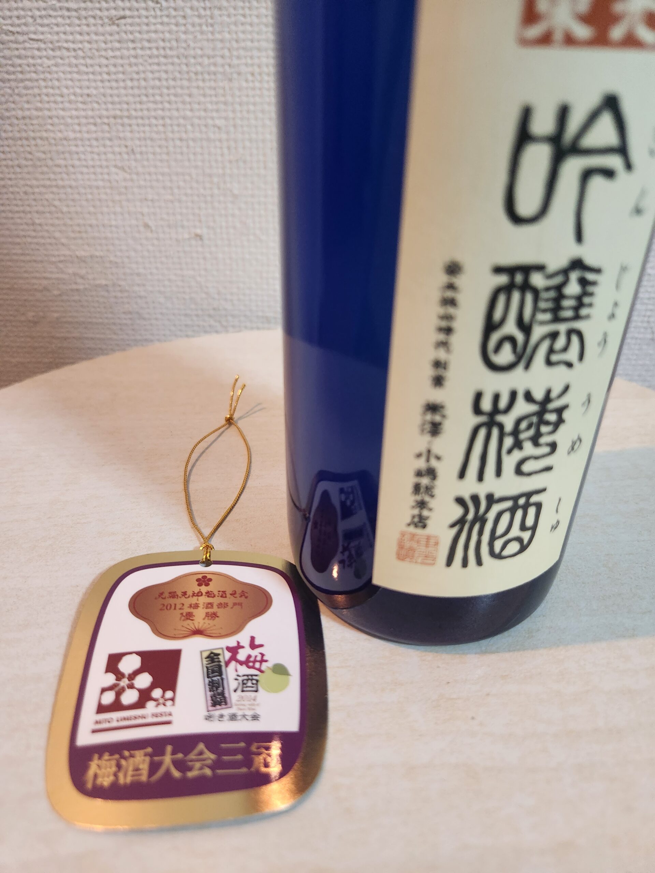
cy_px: 436
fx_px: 580
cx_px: 328
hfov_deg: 58.9
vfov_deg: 73.9
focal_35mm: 23
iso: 640
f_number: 1.8
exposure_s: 1/100
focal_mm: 5.4
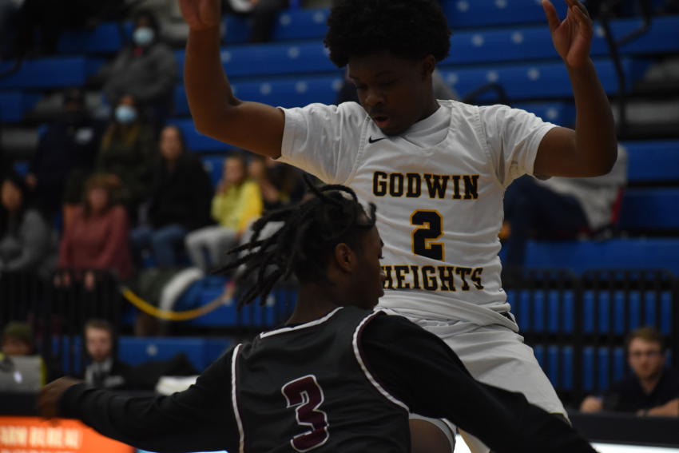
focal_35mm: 225
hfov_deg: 9.1
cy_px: 226
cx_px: 340
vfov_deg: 6.1
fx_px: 4244
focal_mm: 150
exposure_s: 1/320
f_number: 5
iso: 1600
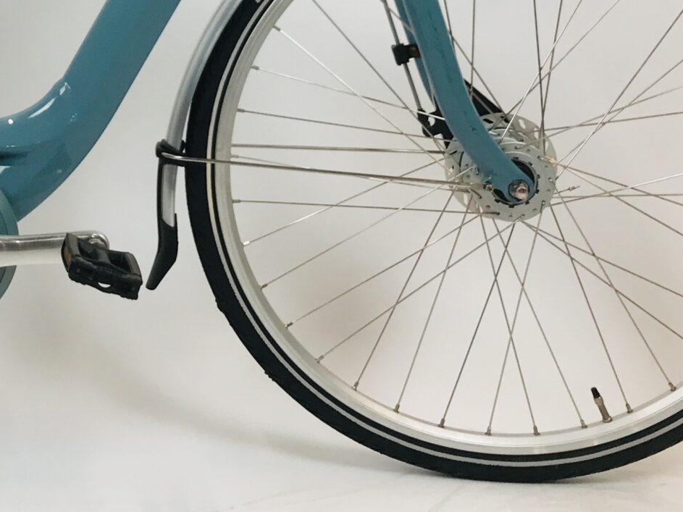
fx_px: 1499
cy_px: -83
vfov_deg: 18.5
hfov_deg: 24.5
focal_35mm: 76
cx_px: 7
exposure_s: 1/50
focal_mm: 3.99
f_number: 1.8
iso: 32
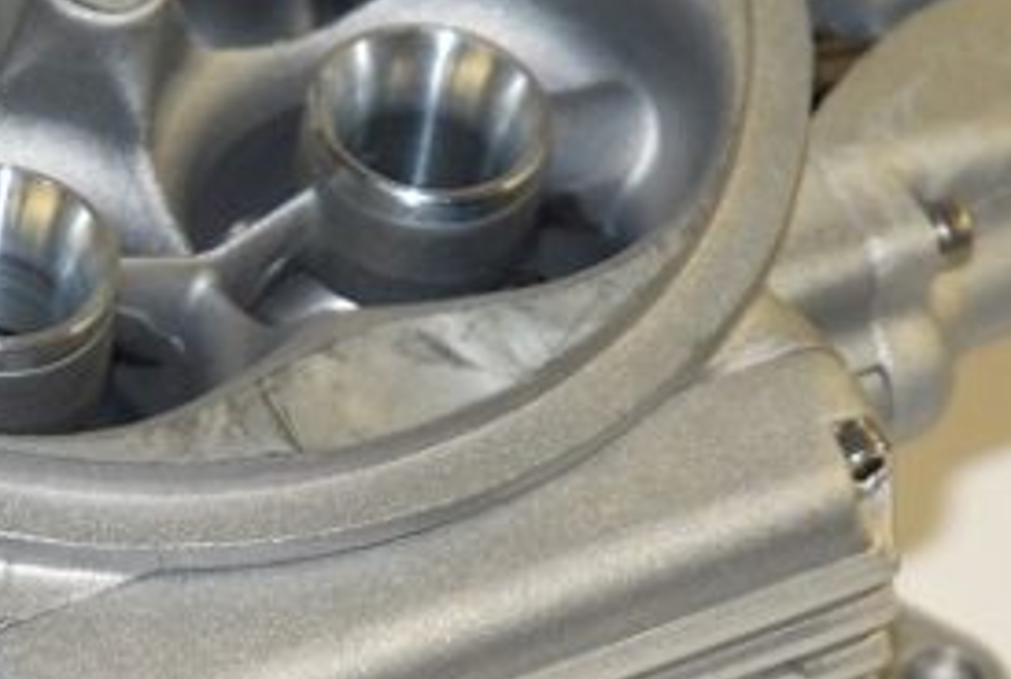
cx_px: 96
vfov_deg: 4.7
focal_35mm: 294
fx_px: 8274
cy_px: 764
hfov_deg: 7.0
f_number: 4.5
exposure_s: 1/15
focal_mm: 70
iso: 100
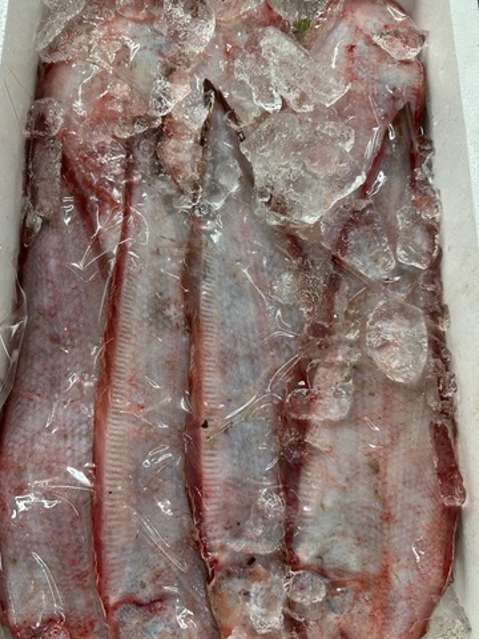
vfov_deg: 69.4
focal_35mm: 25
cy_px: 331
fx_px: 461
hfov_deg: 54.9
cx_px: 231
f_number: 1.78
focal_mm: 6.86
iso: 125
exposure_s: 1/121
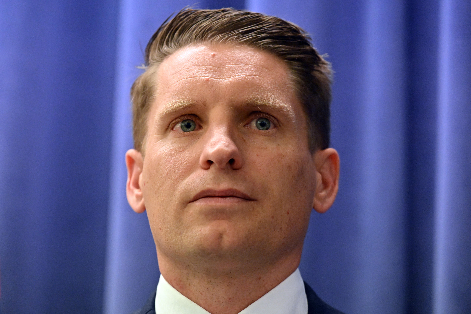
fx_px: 2616
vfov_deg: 6.9
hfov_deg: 10.3
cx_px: 236
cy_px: 157
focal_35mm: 200
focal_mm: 200
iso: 5000
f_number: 4.5
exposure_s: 1/200
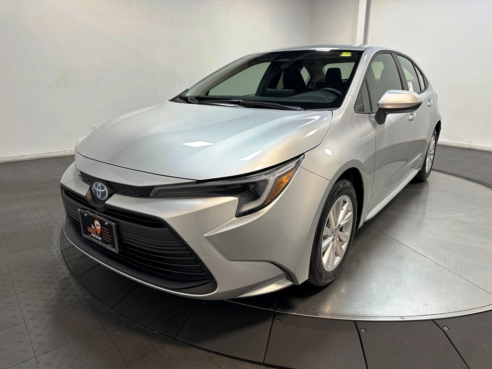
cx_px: 246
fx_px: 341
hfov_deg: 71.6
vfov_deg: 56.8
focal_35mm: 24
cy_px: 184
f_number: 1.78
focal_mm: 6.86
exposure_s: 1/60
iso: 200
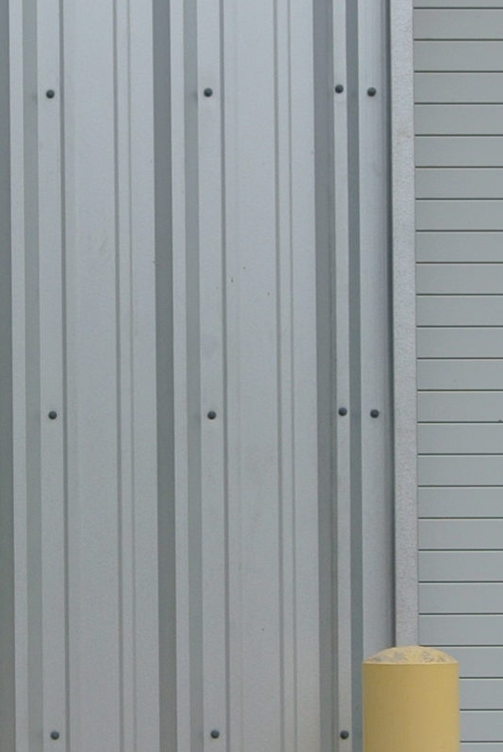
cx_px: -229
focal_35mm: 150
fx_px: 3134
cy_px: 491
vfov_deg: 13.7
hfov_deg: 9.0
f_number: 4.5
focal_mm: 17.5
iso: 100
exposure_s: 1/640
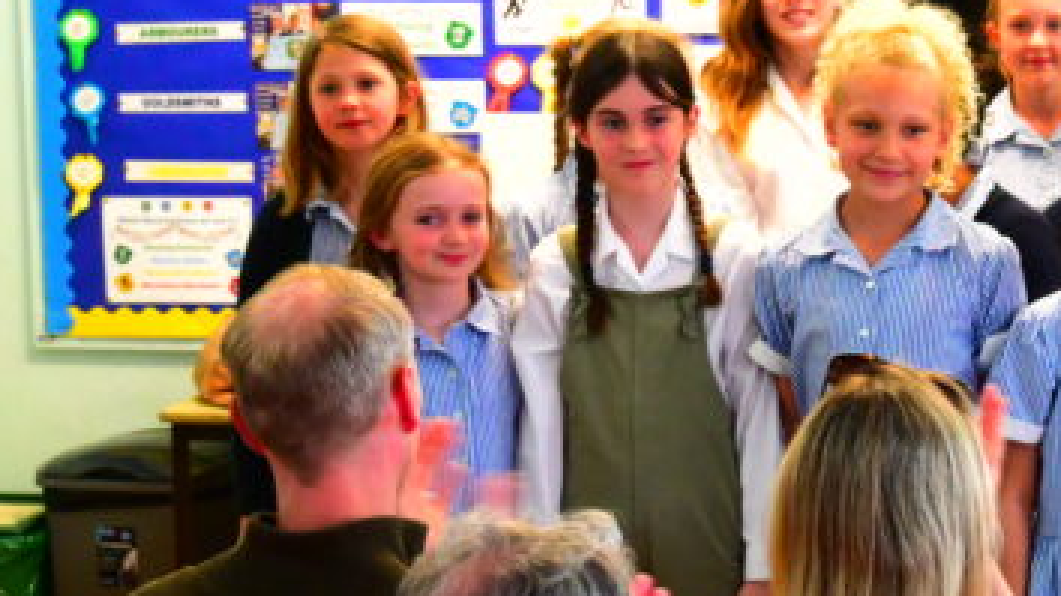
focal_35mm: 126
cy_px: 368
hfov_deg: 16.5
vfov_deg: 9.6
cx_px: 1139
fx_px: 3548
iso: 3200
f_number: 5.3
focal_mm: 37
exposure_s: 1/80
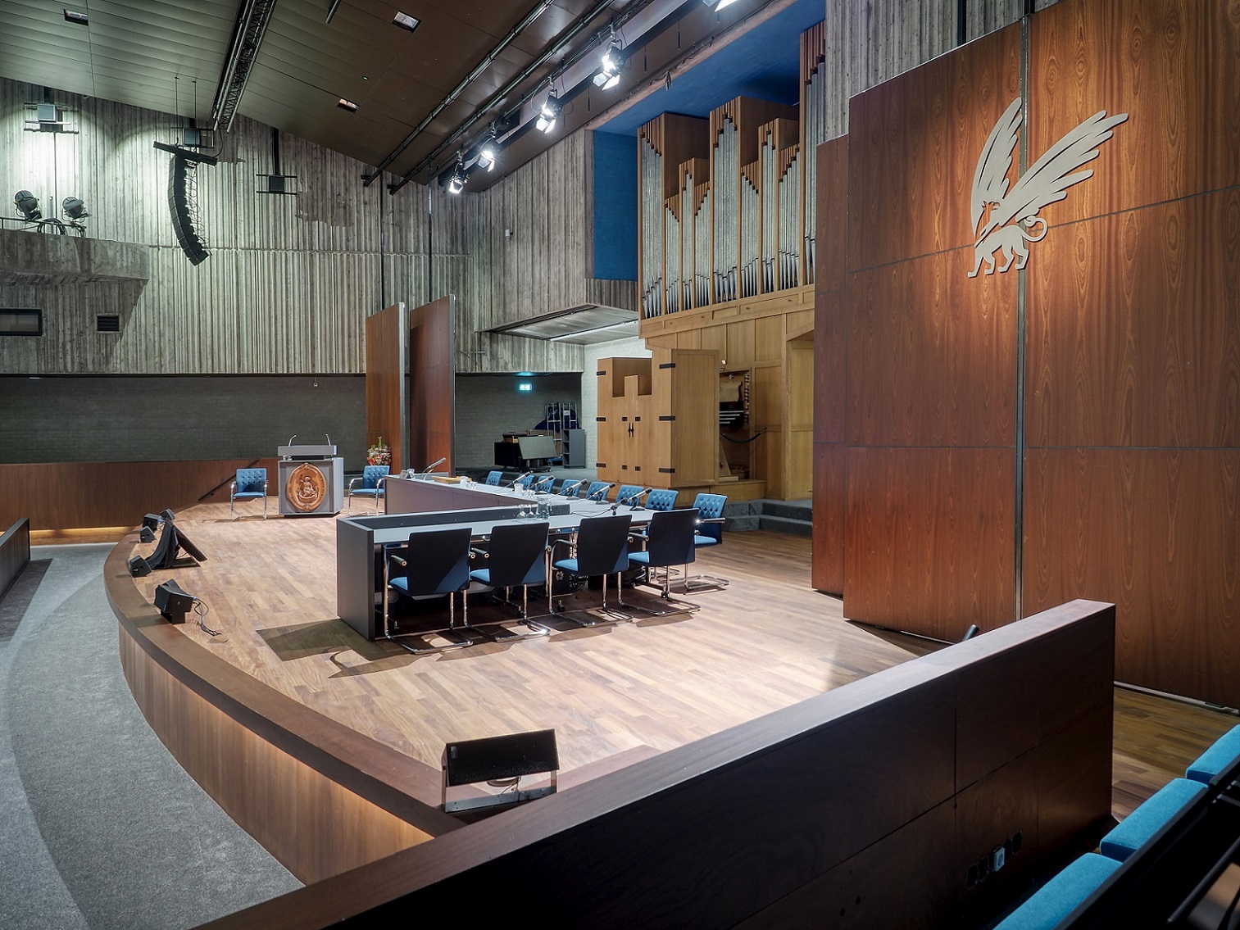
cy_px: 465
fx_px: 860
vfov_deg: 56.8
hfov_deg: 71.6
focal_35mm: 24
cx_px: 620
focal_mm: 12
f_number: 5
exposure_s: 1/1.25
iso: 400
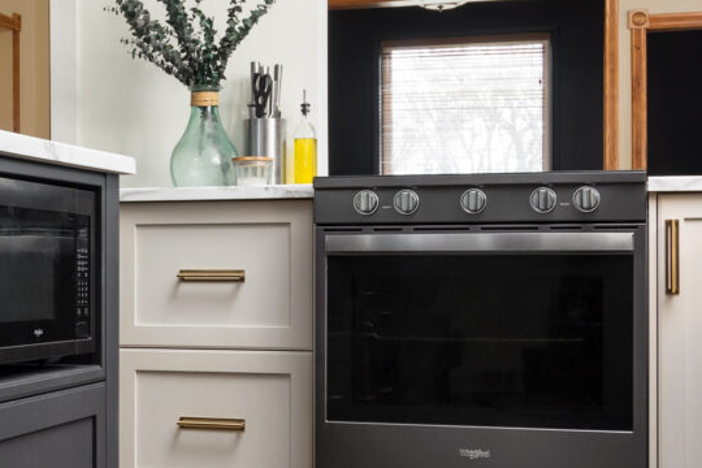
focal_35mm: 80
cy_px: 306
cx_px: 70
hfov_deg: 24.6
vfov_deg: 17.0
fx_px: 1560
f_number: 8
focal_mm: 24
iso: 400
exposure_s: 1/60
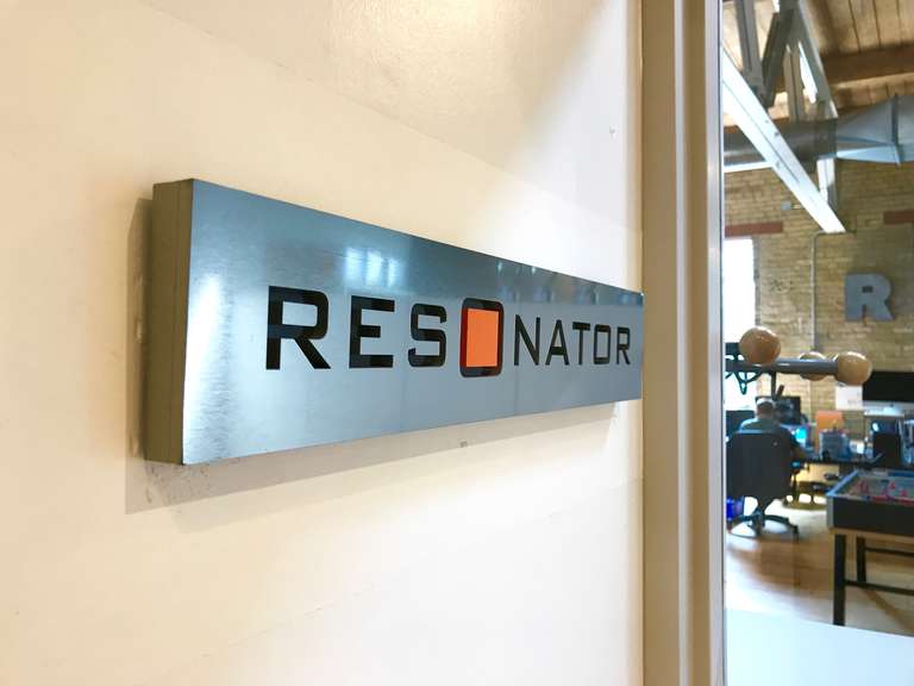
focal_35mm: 28
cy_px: 343
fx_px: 739
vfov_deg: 49.7
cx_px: 457
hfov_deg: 63.4
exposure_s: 1/24
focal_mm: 3.99
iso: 40
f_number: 1.8
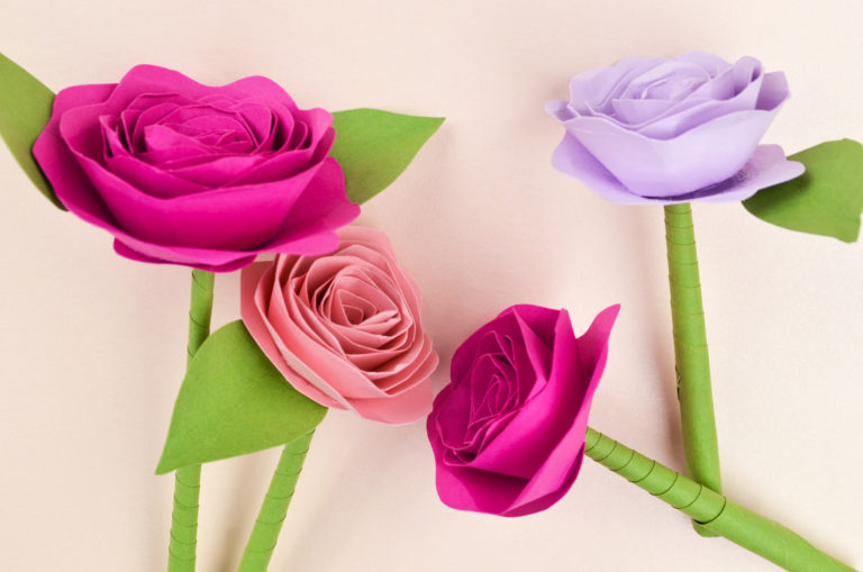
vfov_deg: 20.1
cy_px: 286
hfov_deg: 29.9
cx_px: 432
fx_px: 1615
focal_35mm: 68
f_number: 8
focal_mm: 45
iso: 100
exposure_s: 1/20
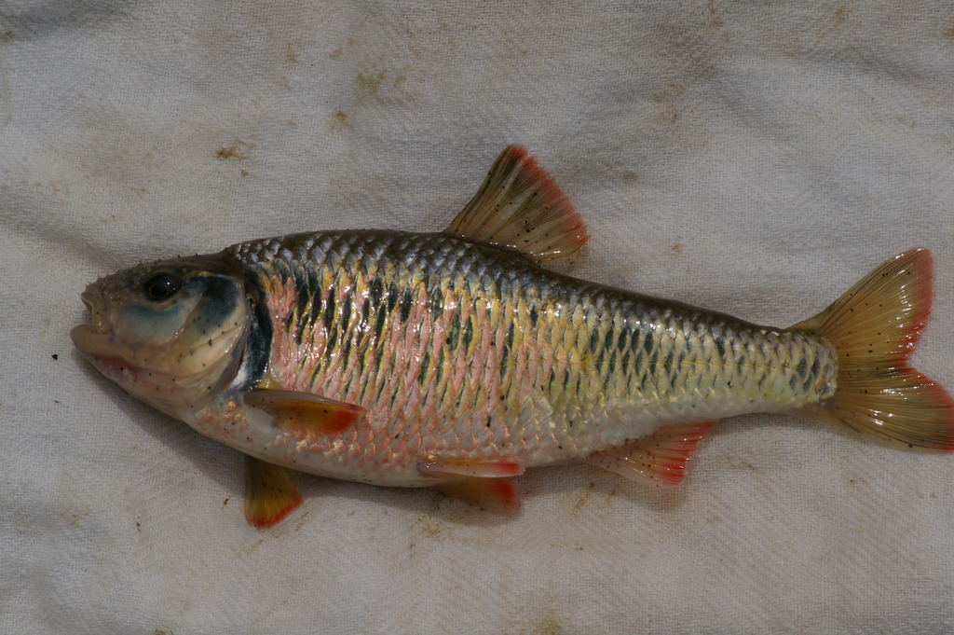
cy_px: 318
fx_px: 3972
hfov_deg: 13.7
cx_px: 477
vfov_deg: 9.1
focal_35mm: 150
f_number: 13
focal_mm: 100
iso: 400
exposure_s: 1/1000
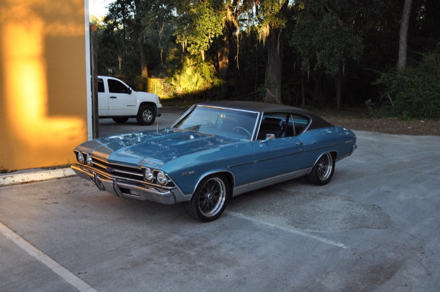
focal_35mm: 39
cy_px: 146
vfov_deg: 34.1
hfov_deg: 49.6
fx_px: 476
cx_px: 220
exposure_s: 1/125
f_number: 5.6
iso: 280
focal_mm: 26
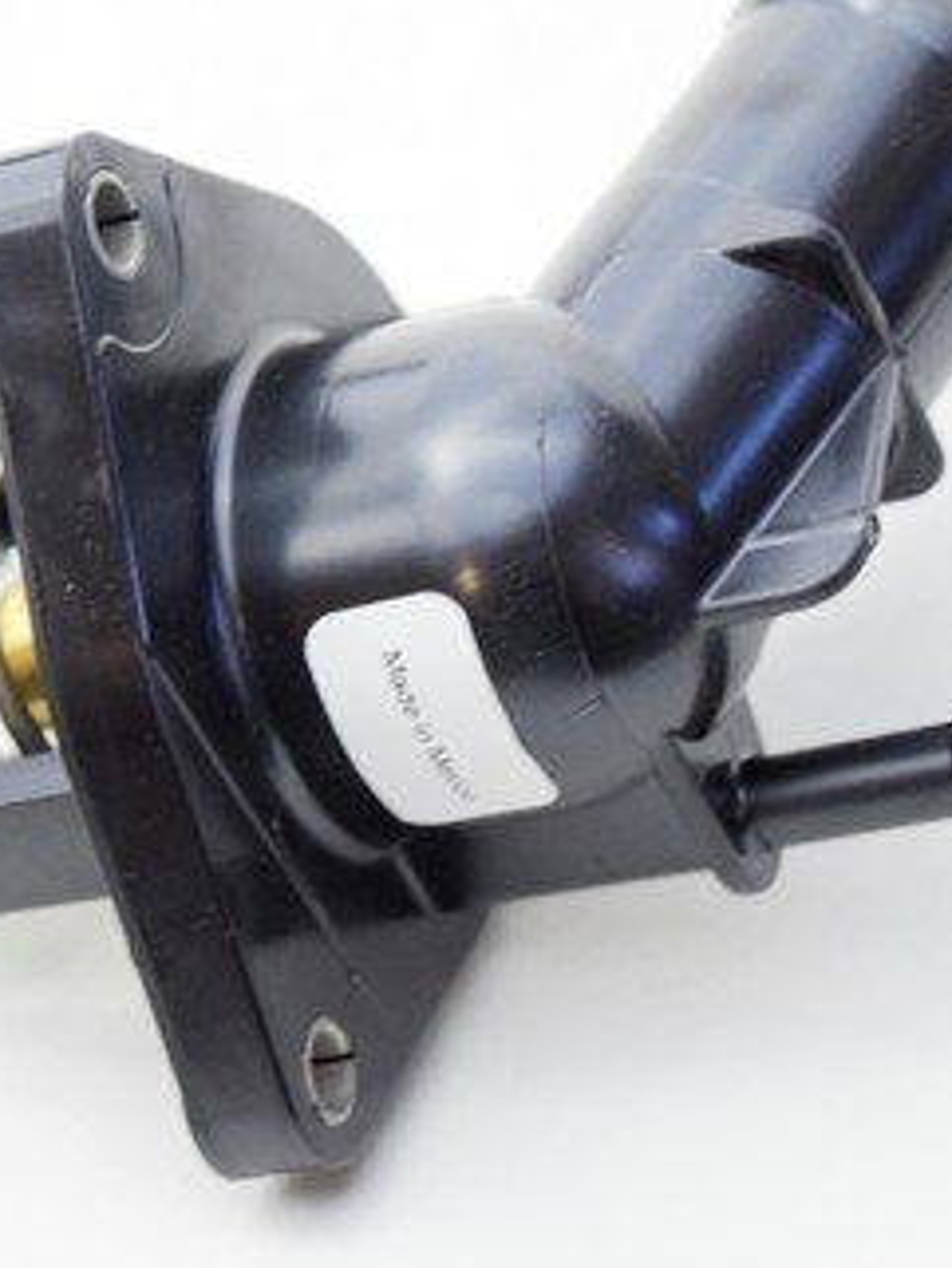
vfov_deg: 17.1
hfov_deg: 12.9
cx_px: 411
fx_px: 4214
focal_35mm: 115
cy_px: 551
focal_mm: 40
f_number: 4.8
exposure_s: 1/60
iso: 2000
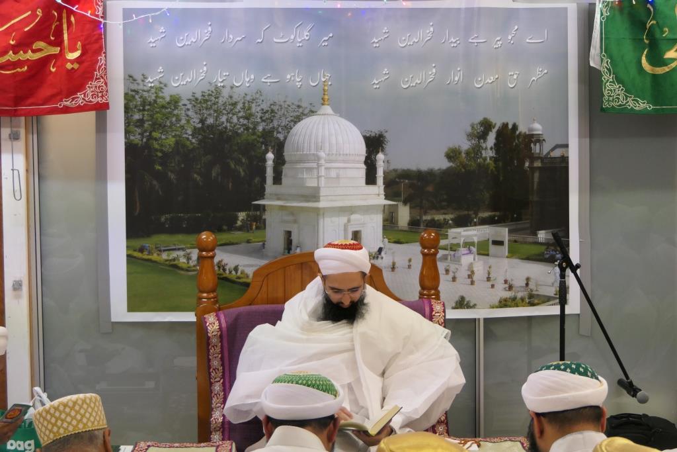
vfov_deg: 17.1
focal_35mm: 80
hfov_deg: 25.4
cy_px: 226
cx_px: 338
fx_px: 1505
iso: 1000
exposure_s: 1/80
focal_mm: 29.3
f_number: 4
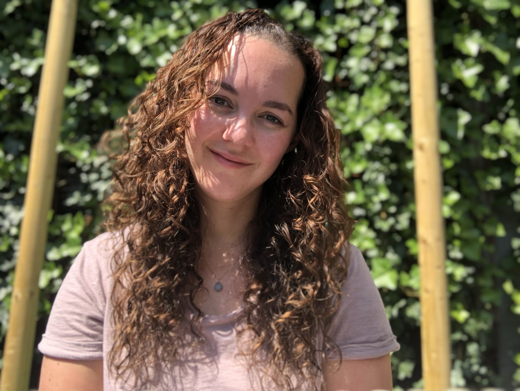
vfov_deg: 44.2
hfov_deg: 56.8
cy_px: 196
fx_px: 481
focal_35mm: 32
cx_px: 260
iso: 20
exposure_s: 1/208
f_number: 2.2
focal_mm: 2.87
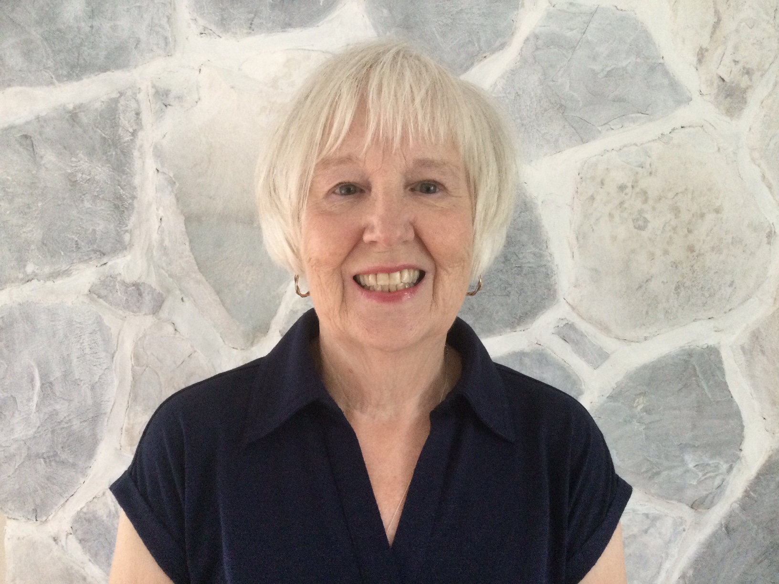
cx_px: 390
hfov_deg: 58.4
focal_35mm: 31
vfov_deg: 45.4
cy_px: 292
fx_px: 698
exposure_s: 1/30
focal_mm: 3.3
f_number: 2.4
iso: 160
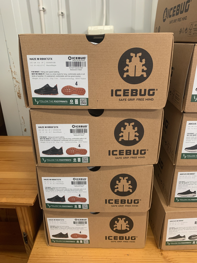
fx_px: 197
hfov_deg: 53.1
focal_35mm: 26
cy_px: 132
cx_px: 98
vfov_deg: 67.3
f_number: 1.8
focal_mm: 4.25
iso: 250
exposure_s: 1/50
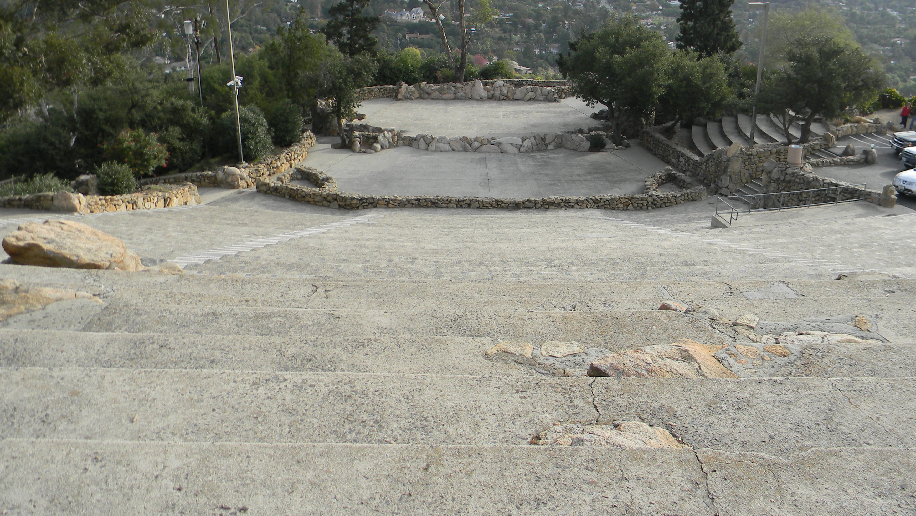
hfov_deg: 56.6
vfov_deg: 33.6
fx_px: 850
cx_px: 488
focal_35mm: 35
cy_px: 196
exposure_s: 1/309
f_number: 3.5
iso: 80
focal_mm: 5
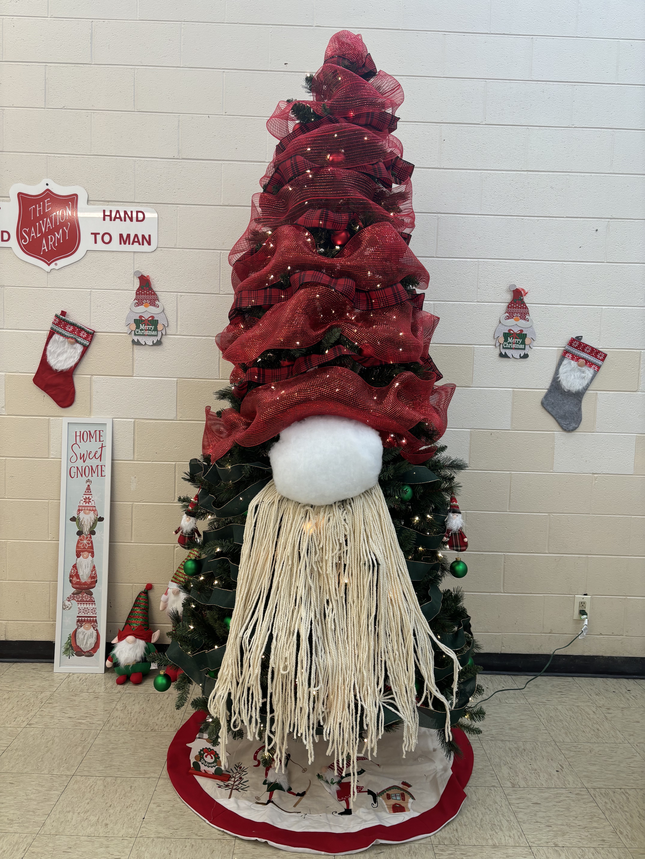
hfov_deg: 53.1
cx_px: 322
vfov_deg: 67.3
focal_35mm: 26
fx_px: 646
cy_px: 430
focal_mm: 5.96
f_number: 1.6
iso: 80
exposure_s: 1/60
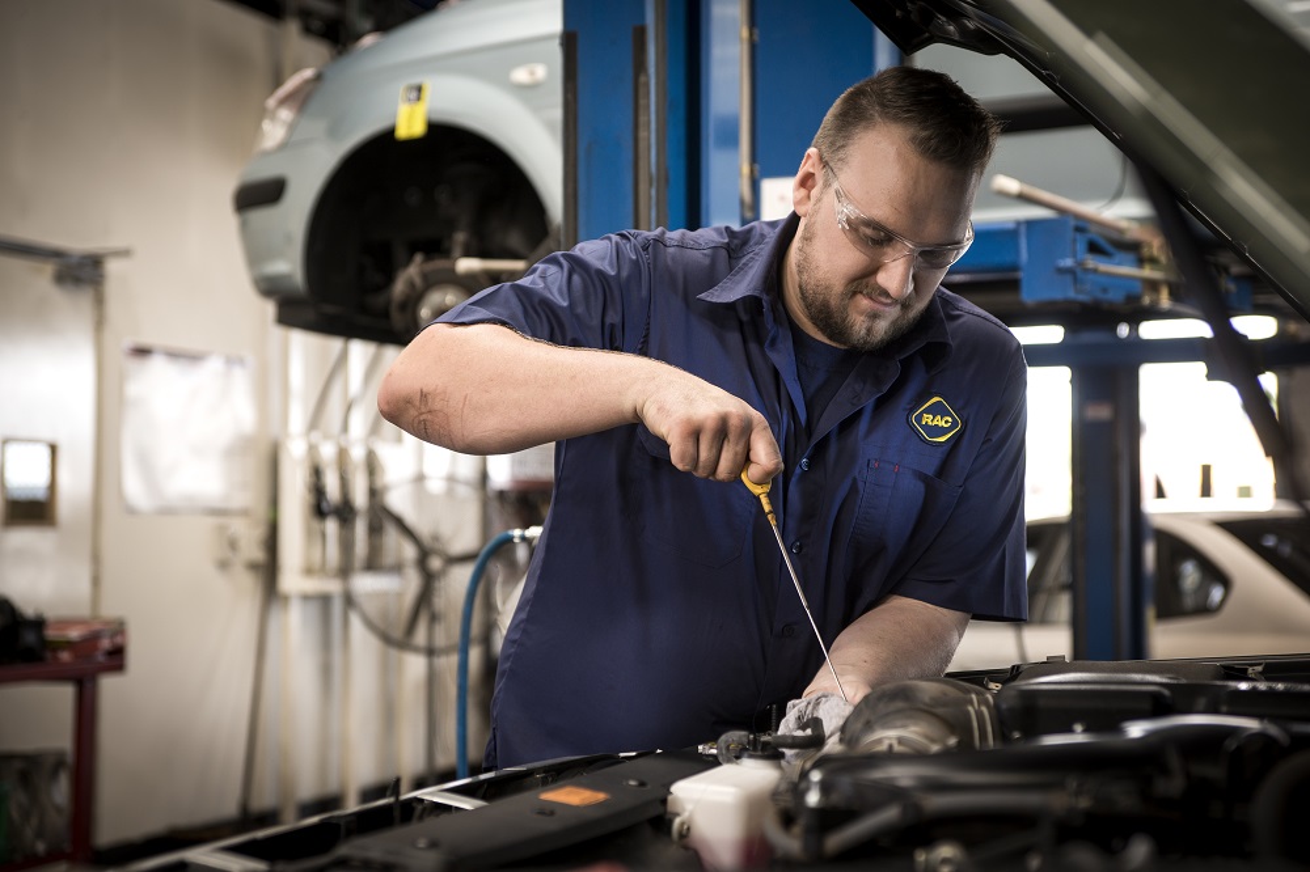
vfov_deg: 22.6
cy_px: 436
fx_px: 2182
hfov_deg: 33.4
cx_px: 655
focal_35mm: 60
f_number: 3.5
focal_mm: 60
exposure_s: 1/100
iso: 400
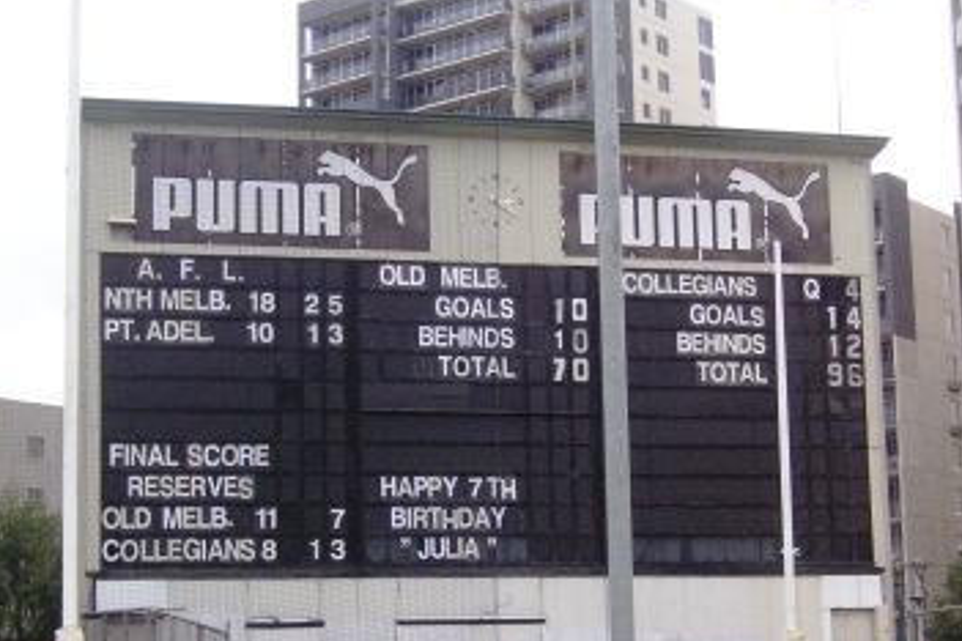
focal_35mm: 77
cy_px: 430
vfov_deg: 17.7
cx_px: 502
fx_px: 2057
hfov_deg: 26.3
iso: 160
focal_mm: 9.6
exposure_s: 1/125
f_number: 3.7
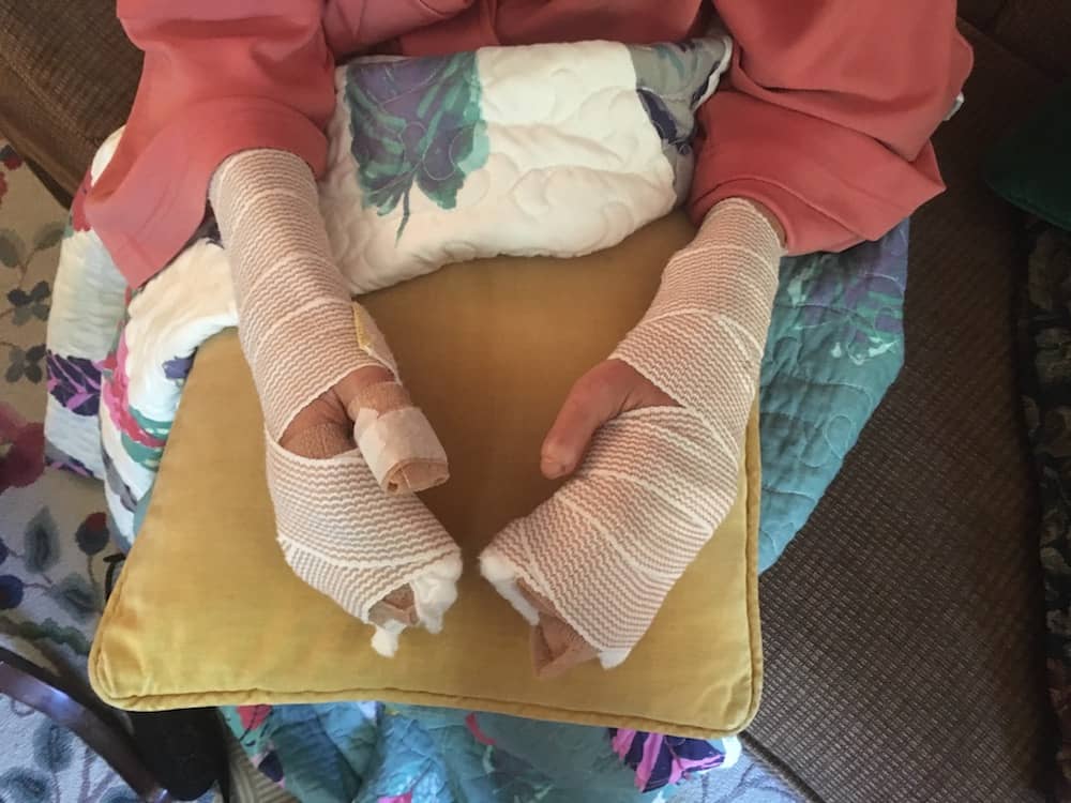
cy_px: 402
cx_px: 536
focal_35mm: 29
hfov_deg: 61.7
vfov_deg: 48.2
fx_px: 897
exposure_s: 1/15
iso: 250
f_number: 2.2
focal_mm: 4.15
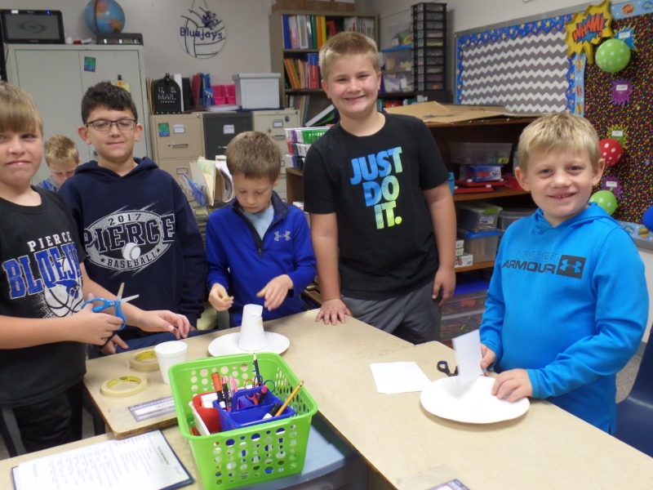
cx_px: 326
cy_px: 245
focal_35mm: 35
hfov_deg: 52.6
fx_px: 660
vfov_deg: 40.7
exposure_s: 1/30
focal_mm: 6.2
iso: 320
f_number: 3
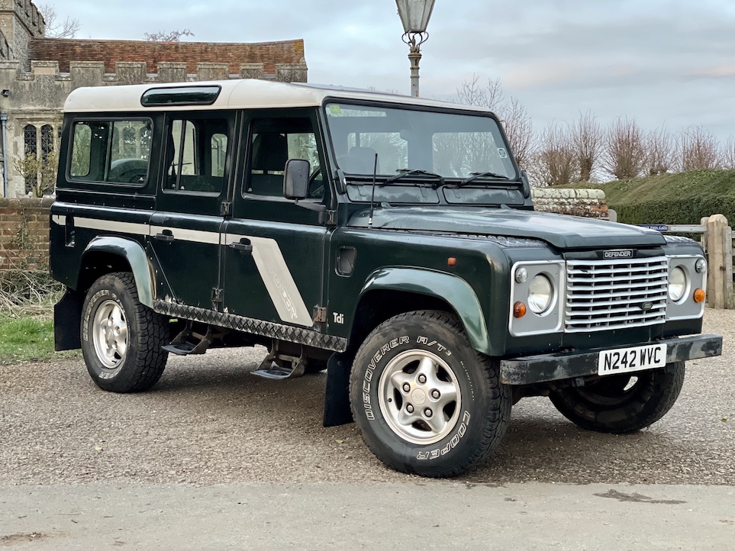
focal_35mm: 54
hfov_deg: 35.5
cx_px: 381
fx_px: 1146
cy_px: 266
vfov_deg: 27.0
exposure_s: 1/78
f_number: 2
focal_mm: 6
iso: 250
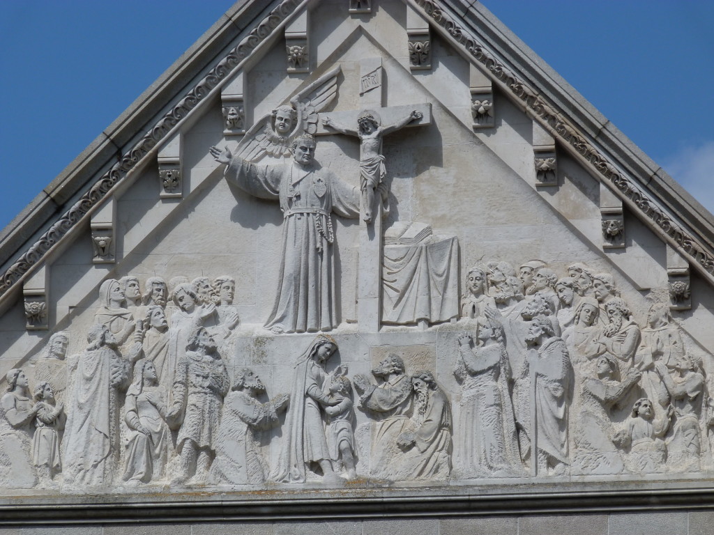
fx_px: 5734
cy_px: 268
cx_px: 357
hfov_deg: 7.1
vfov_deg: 5.3
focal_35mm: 278
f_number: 5.6
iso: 80
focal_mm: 50
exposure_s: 1/640
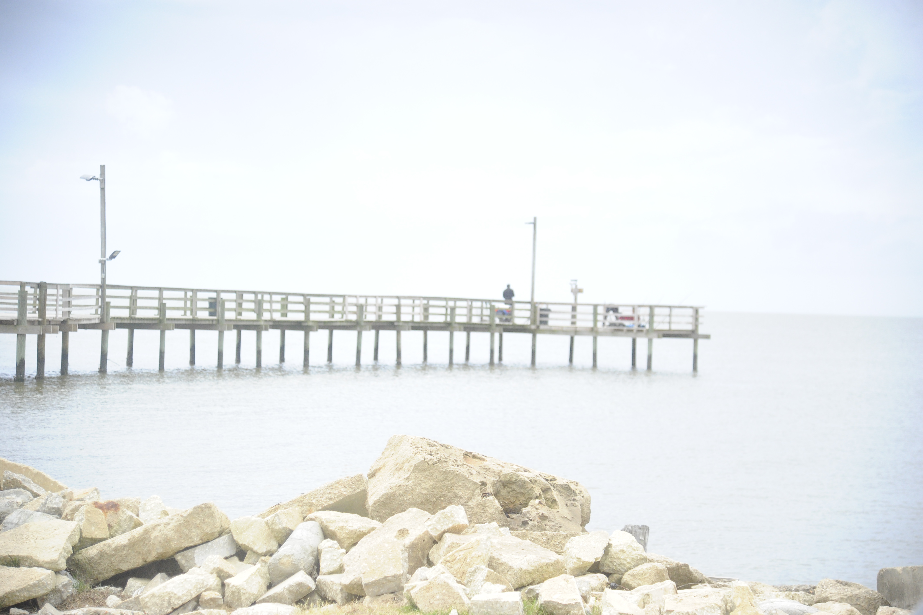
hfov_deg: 24.8
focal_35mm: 82
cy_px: 308
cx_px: 462
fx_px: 2101
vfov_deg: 16.6
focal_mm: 82
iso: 3200
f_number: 4
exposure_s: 1/8000
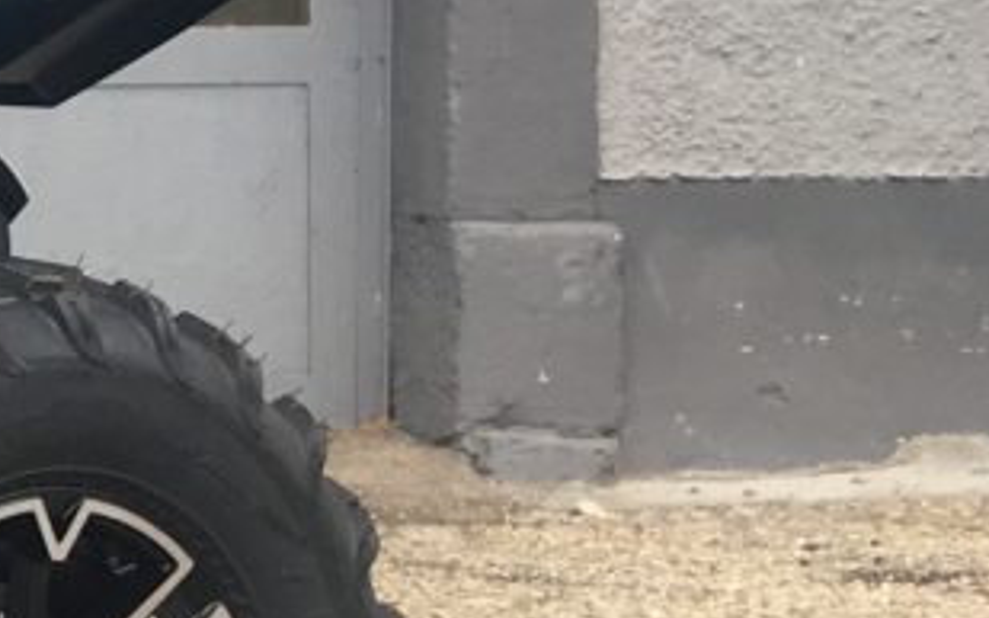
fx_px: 4123
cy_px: 122
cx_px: -1331
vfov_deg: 8.6
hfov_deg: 11.5
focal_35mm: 153
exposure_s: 1/411
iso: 25
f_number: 2.2
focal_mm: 4.15
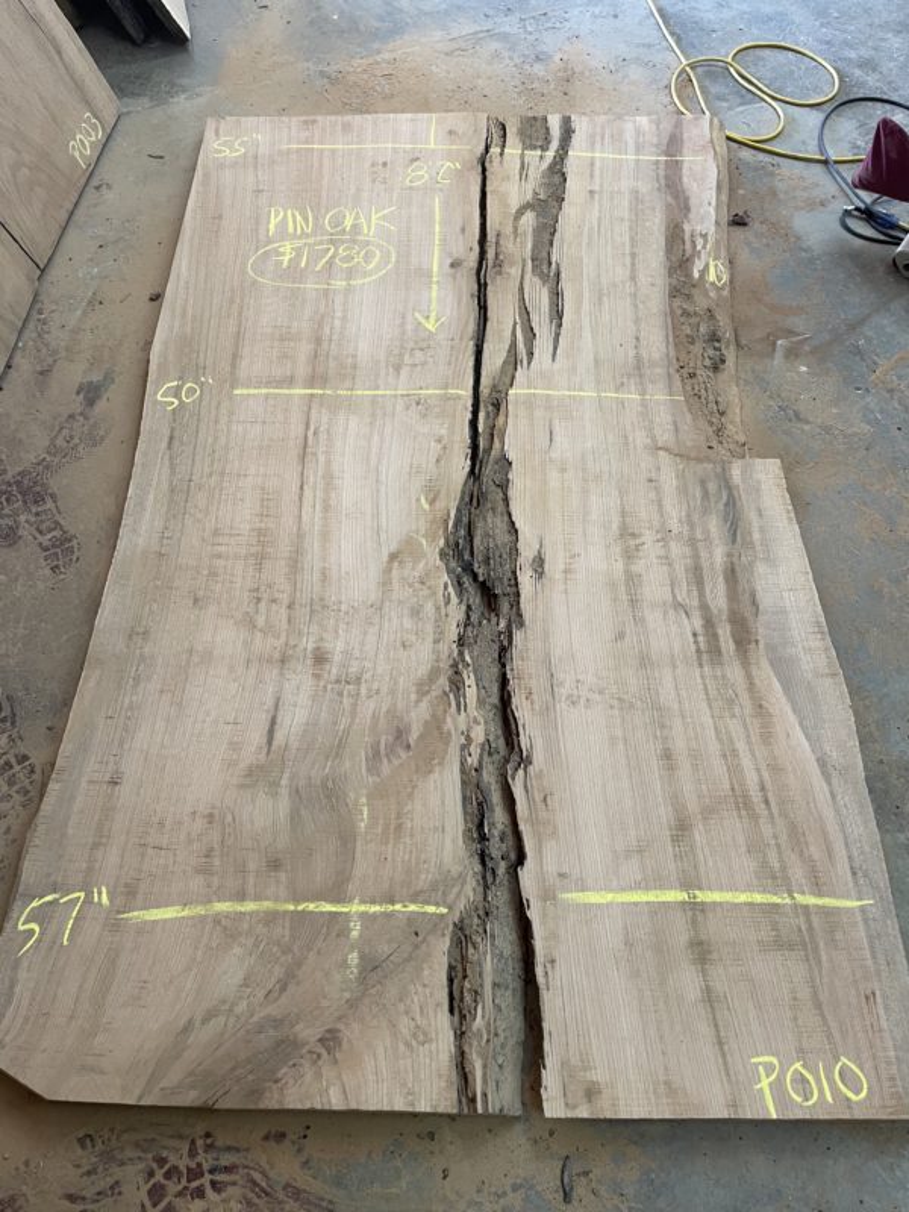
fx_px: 910
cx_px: 454
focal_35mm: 26
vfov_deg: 67.3
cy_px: 606
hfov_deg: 53.1
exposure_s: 1/60
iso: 100
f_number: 1.6
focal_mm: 4.2
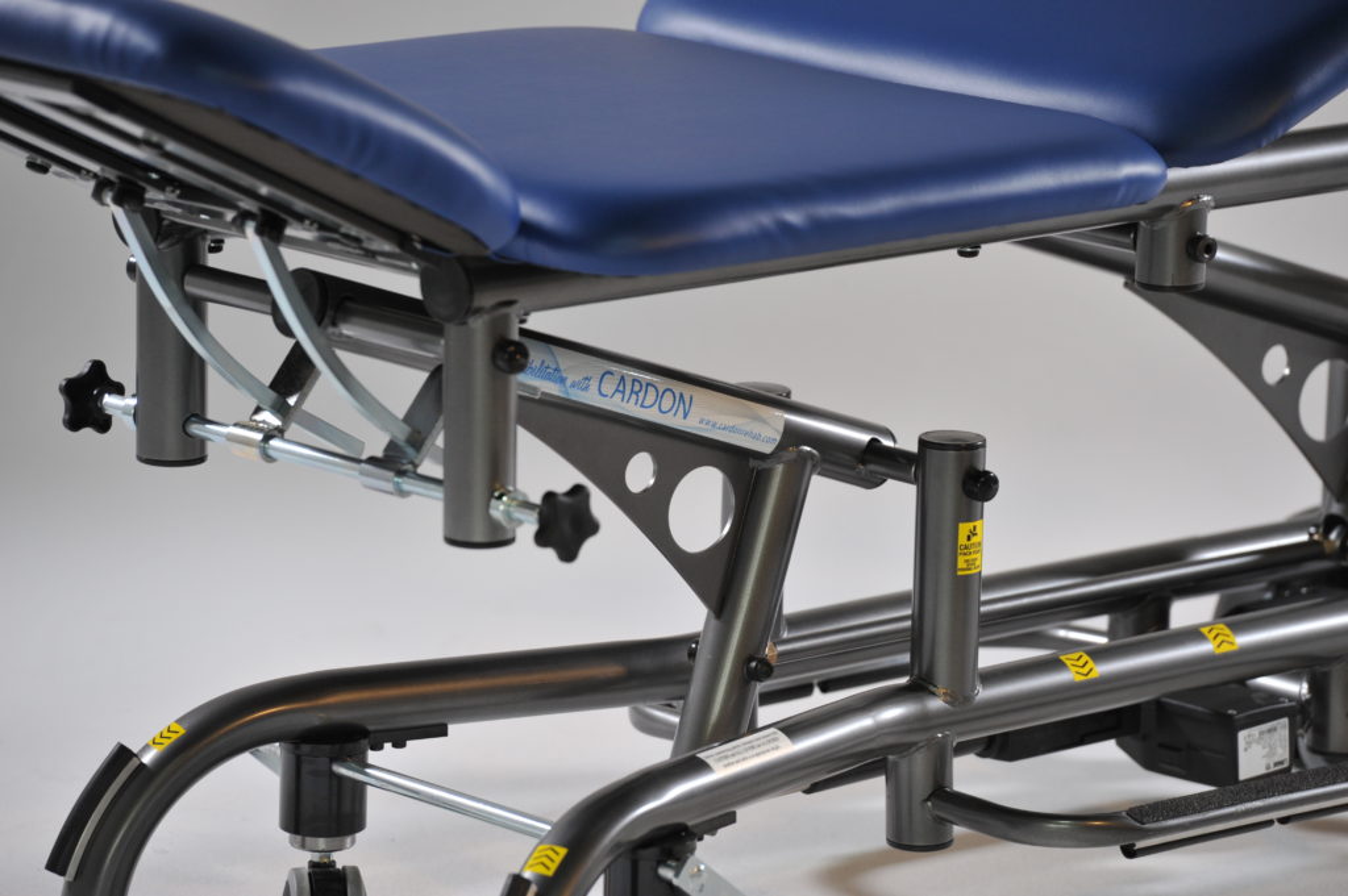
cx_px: 674
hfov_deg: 10.3
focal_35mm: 200
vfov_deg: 6.9
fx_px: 7483
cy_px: 448
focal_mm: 200
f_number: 4.5
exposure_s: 1/80
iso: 1250
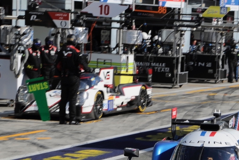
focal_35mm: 137
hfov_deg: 14.9
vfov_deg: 10.0
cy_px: 131
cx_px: 192
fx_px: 909
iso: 200
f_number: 14
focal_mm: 70
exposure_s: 1/250
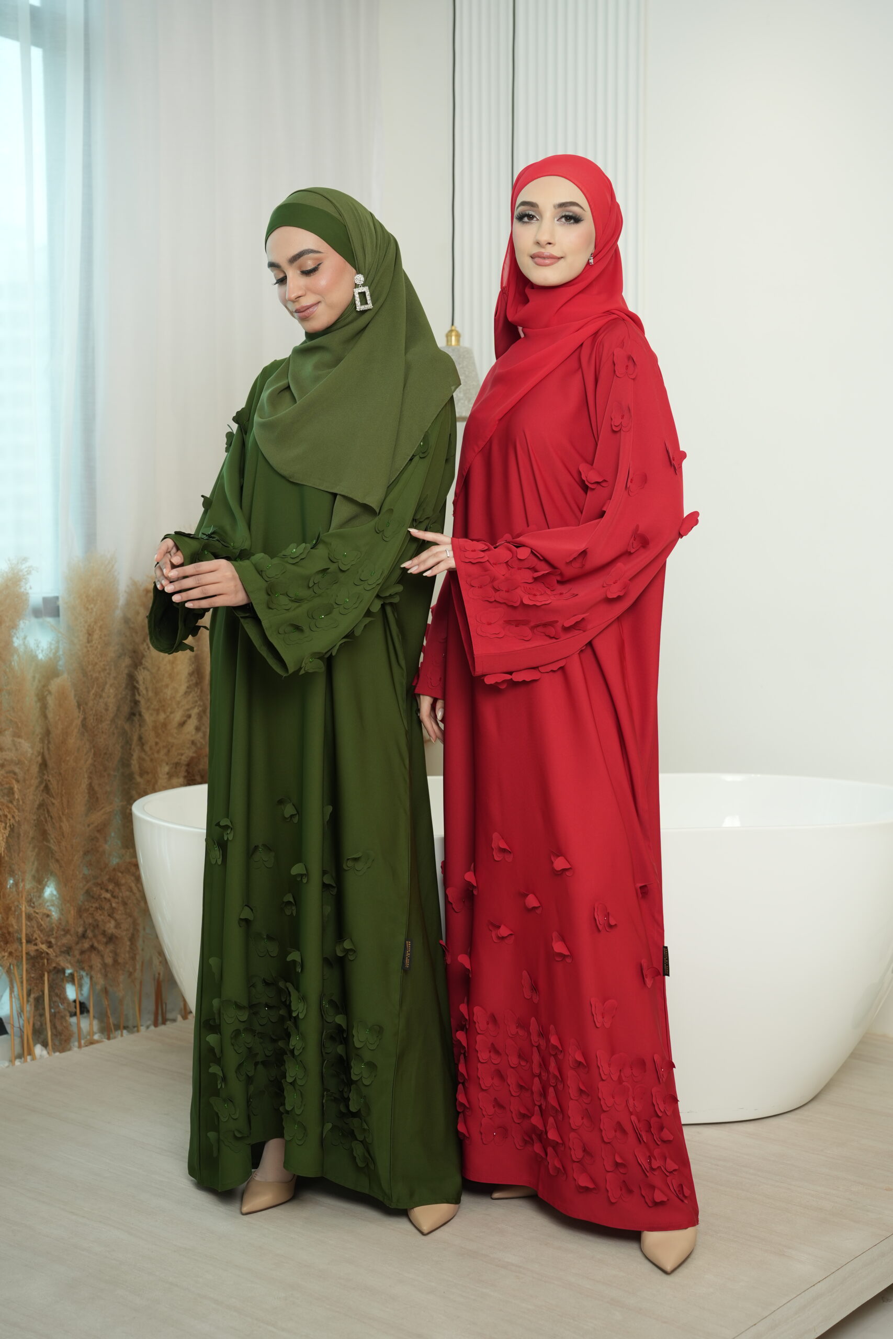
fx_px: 1860
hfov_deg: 27.0
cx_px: 446
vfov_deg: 39.6
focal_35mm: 50
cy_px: 670
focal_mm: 50
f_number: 4
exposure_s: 1/200
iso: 200
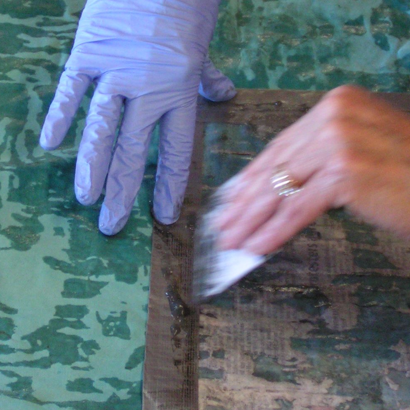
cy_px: 120
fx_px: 1782
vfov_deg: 13.1
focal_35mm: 133
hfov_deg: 13.1
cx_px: 166
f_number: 3.2
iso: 200
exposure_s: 1/50
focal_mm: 11
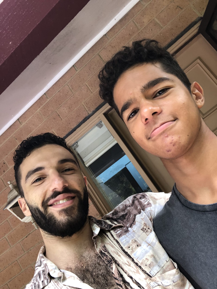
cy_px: 144
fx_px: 267
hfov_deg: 44.2
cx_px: 108
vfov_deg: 56.8
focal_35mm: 32
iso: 100
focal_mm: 2.87
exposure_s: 1/120
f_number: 2.2
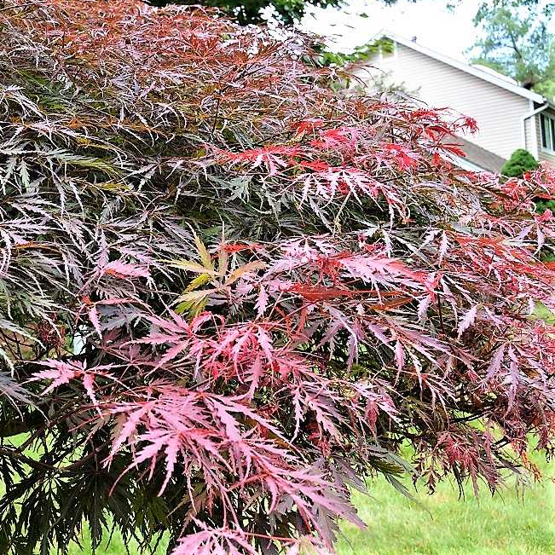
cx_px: 133
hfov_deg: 38.1
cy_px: 275
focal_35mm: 43
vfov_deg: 39.2
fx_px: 780
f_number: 8
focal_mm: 22
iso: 400
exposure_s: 1/80
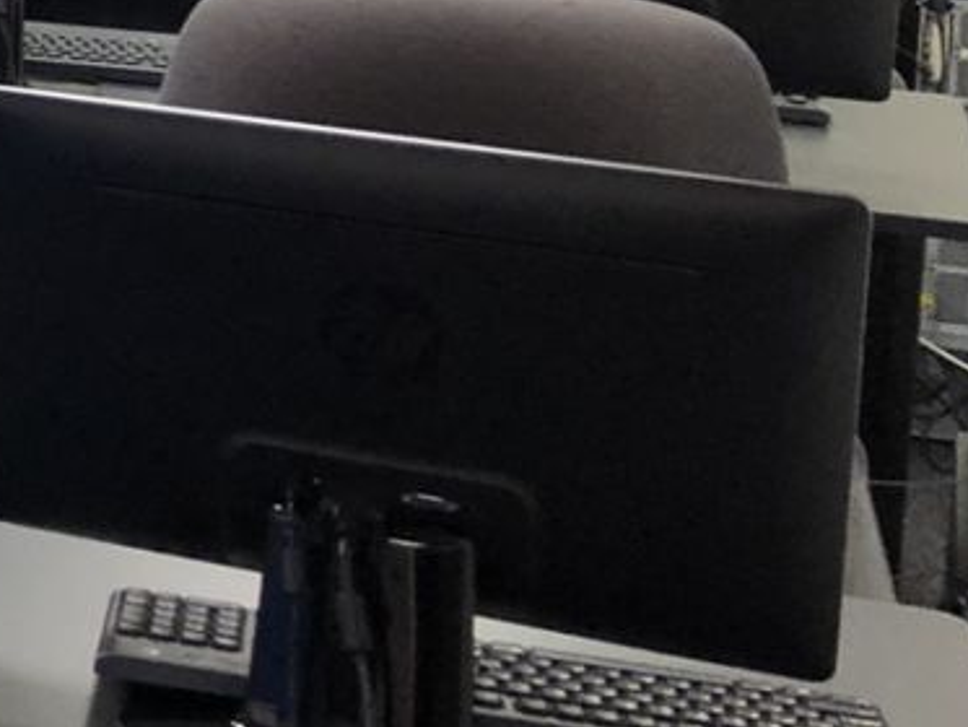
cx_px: -838
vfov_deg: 13.5
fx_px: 2937
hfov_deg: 15.7
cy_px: -275
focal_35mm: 105
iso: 40
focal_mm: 3.99
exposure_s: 1/20
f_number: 1.8
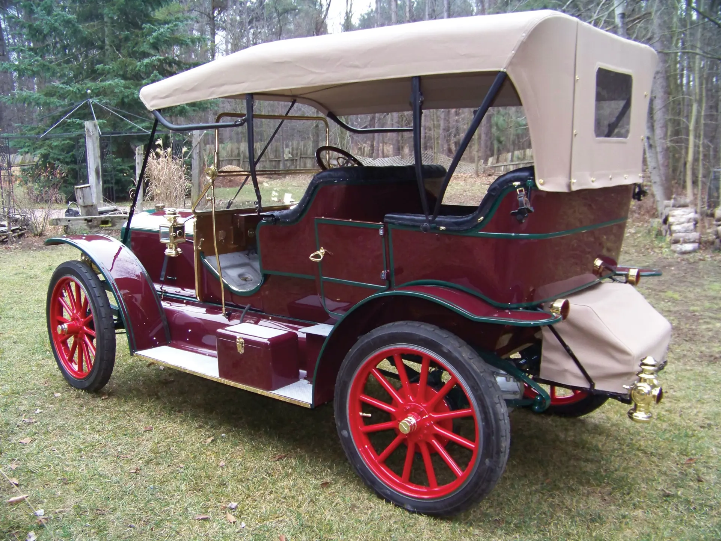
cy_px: 270
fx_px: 750
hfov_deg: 51.4
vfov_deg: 39.7
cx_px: 360
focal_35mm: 36
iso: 200
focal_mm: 5.85
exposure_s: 1/30
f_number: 2.8
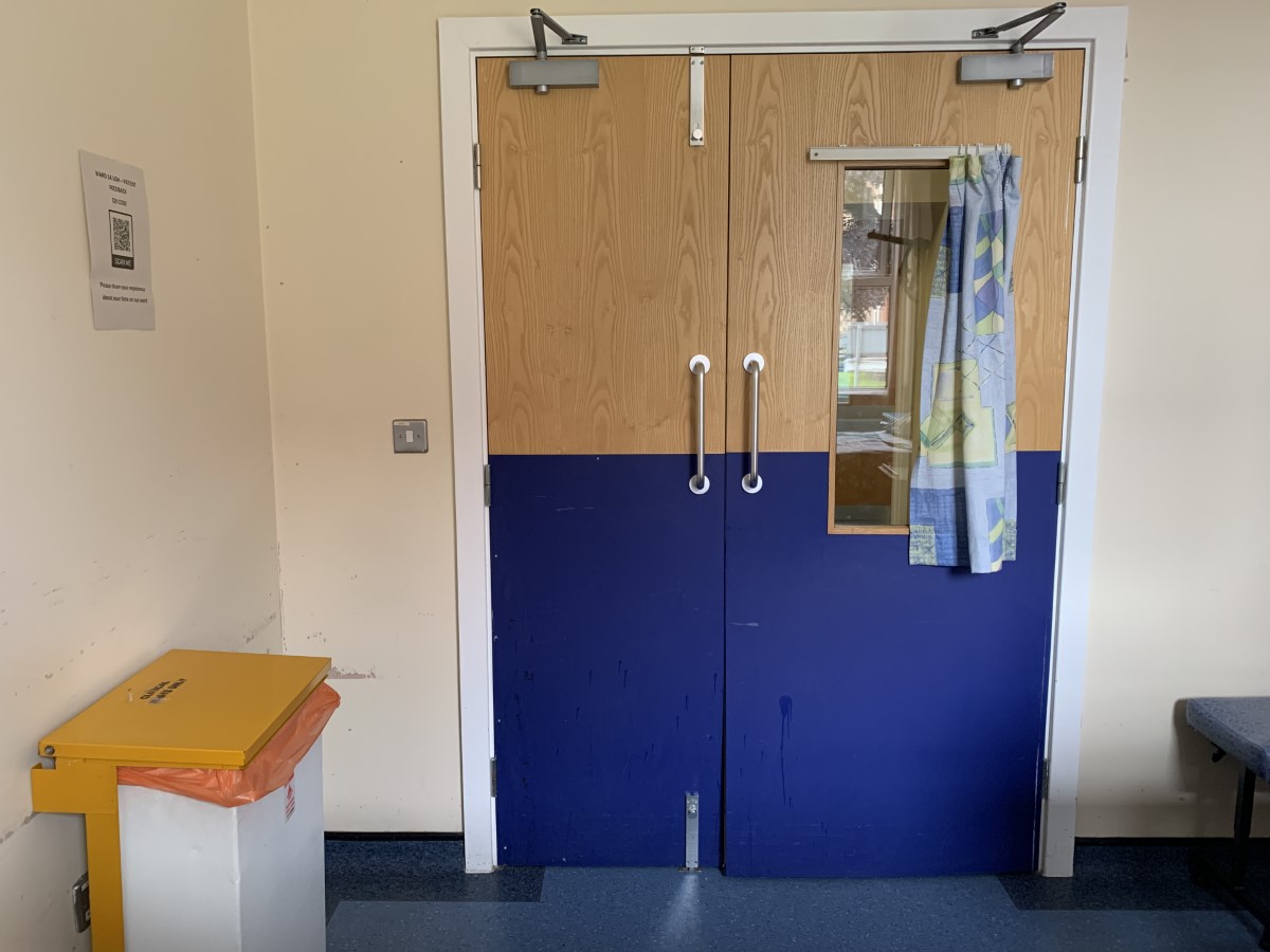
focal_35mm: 26
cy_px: 476
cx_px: 635
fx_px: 954
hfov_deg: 67.3
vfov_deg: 53.1
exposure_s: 1/60
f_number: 1.8
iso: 160
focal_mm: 4.25
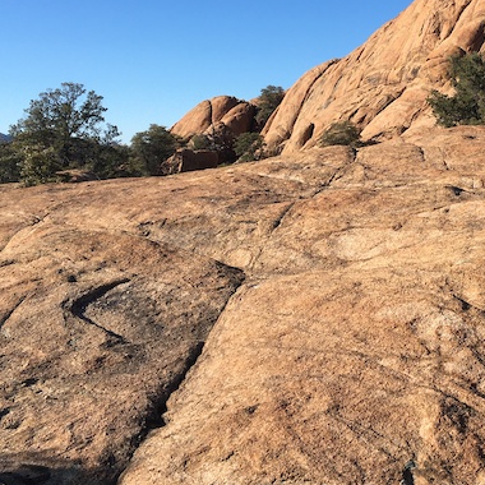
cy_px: 144
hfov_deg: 31.4
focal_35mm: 54
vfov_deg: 31.3
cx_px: 327
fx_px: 856
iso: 25
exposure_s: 1/1425
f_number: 2.2
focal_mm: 4.15
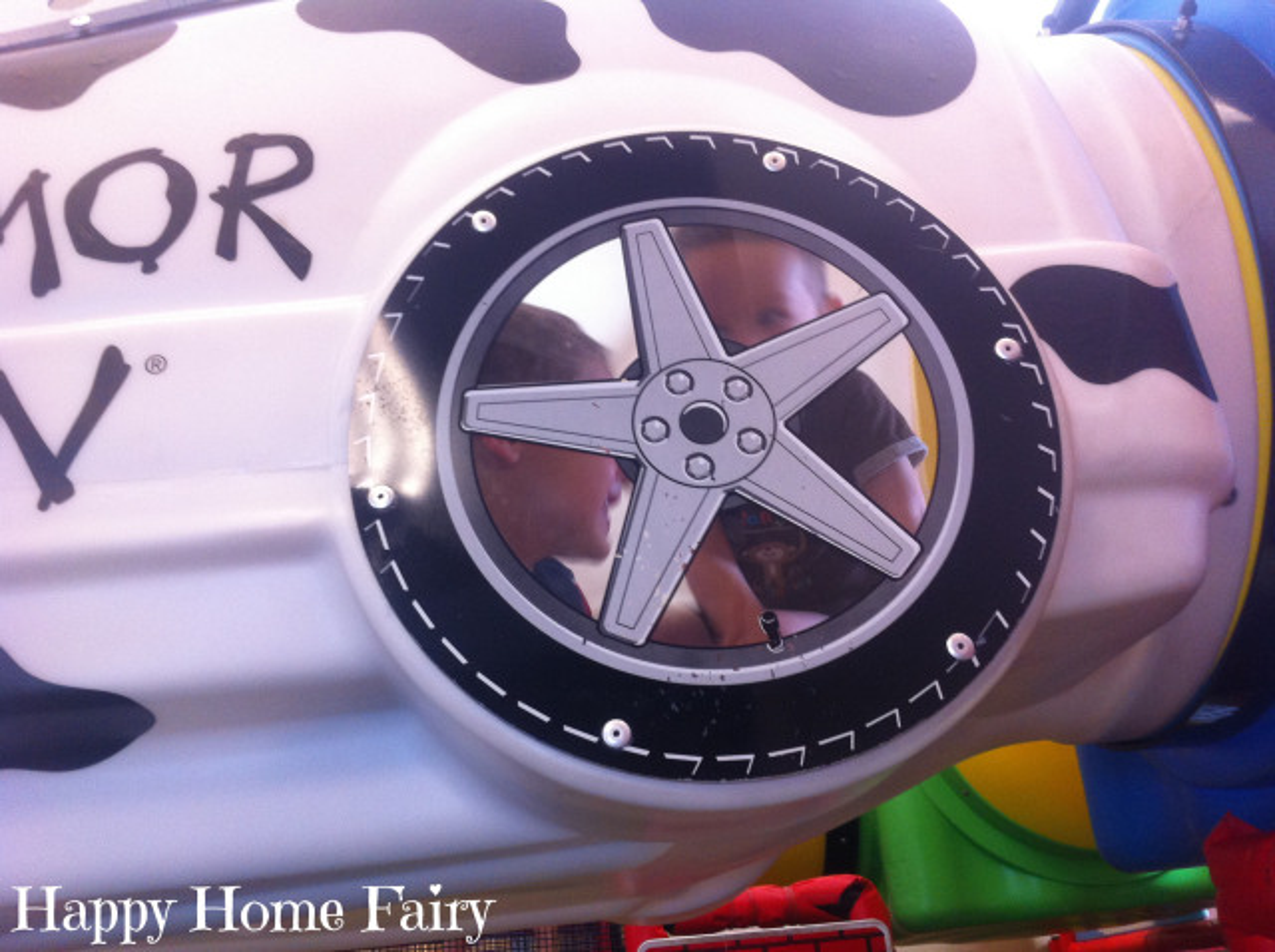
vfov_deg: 40.6
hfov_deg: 52.7
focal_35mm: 35
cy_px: 476
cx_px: 638
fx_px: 1287
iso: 160
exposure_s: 1/15
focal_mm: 3.85
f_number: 2.8
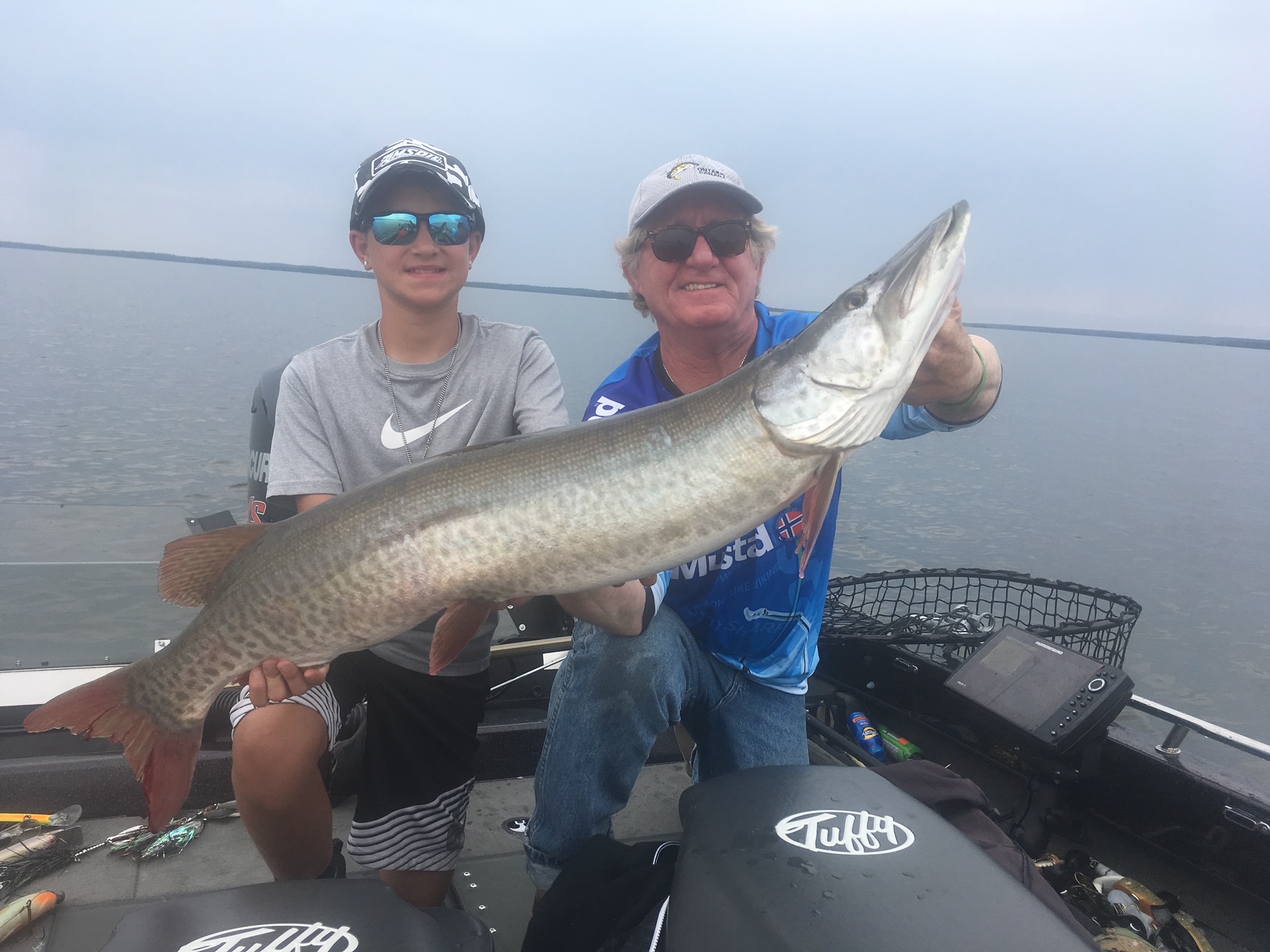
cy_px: 476
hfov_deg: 61.7
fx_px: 1064
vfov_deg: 48.2
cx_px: 635
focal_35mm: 29
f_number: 2.2
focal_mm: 4.15
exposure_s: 1/884
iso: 25
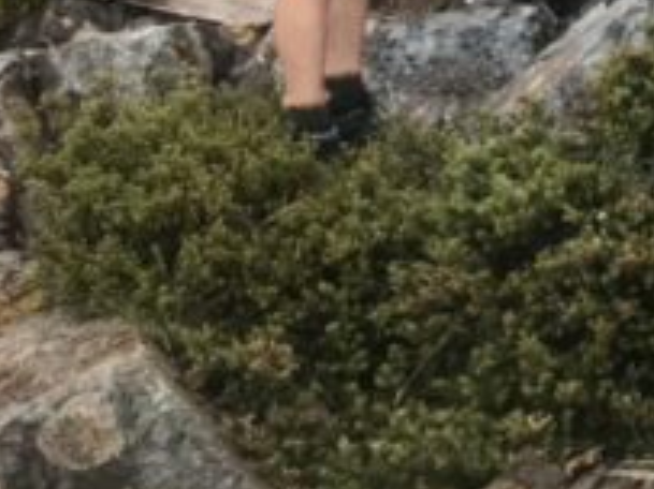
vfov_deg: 13.0
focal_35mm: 106
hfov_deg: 15.7
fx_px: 2001
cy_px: -302
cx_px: 1202
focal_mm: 3.99
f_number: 1.8
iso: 20
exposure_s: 1/643
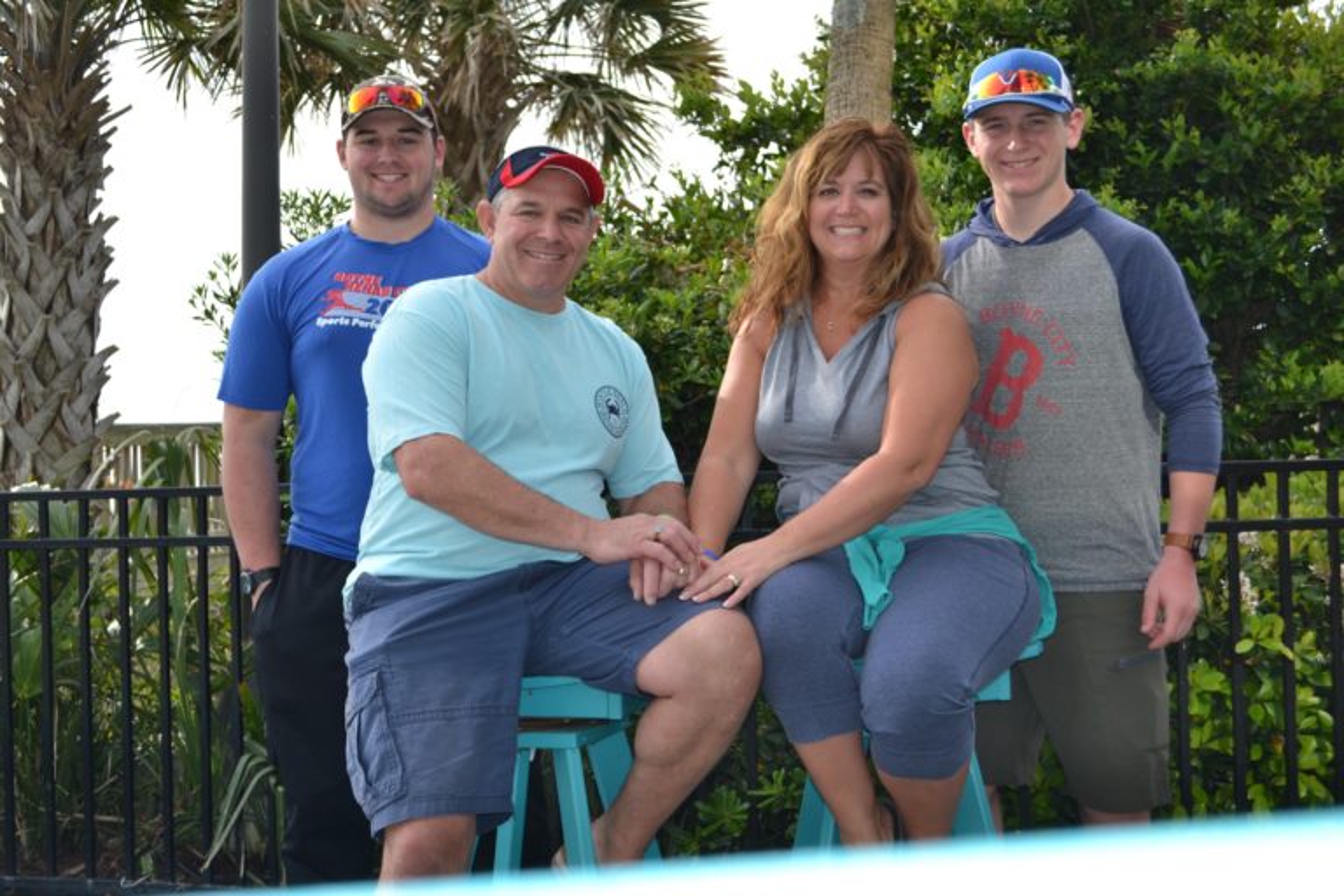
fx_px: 1680
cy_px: 448
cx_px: 672
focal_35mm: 45
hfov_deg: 43.6
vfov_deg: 29.9
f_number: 5
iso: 100
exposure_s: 1/200
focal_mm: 30
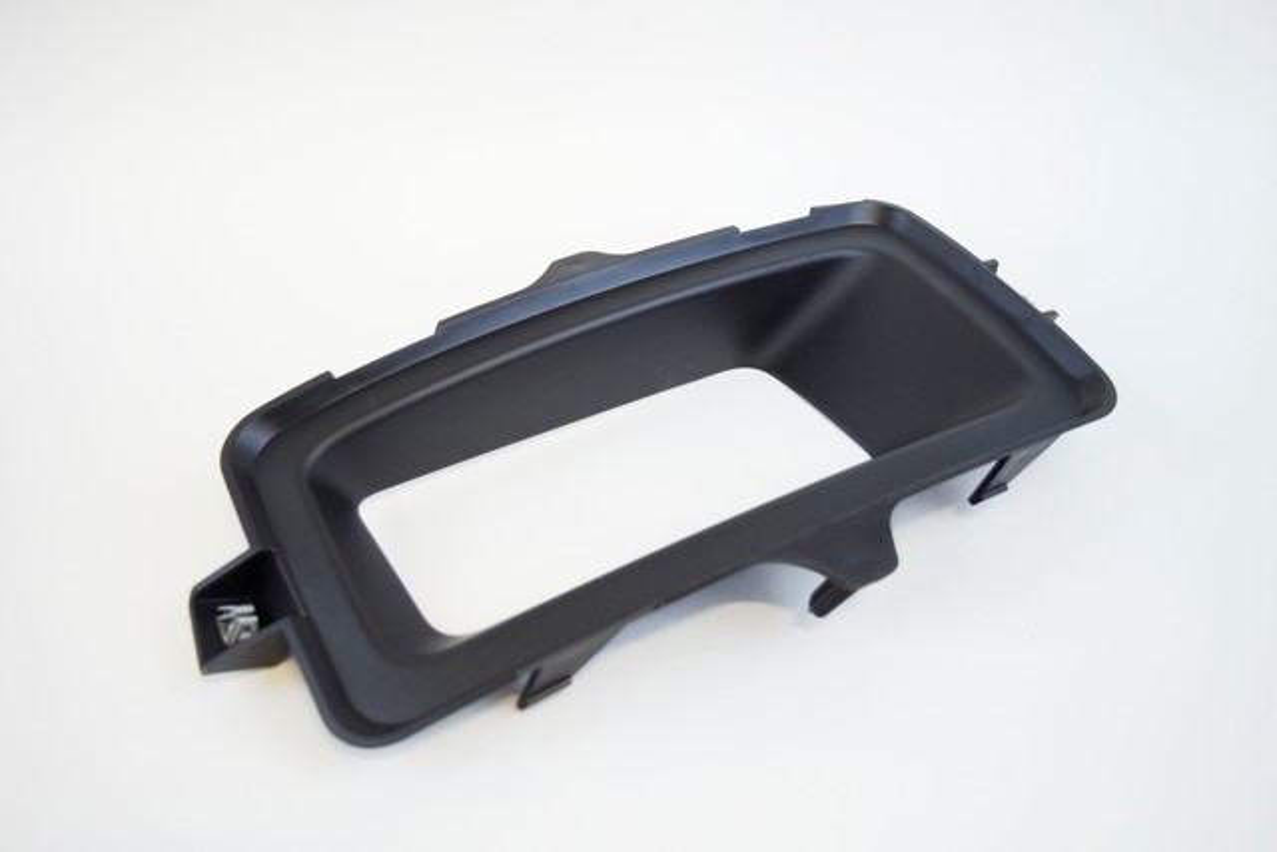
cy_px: 426
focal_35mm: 38
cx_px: 638
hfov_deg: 51.3
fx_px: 1330
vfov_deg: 35.5
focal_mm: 25
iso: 720
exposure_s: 1/60
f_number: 4
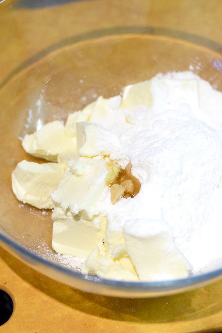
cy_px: 166
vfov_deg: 27.0
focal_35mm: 75
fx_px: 694
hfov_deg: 18.2
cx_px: 111
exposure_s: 1/200
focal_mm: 50
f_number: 3.5
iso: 3200
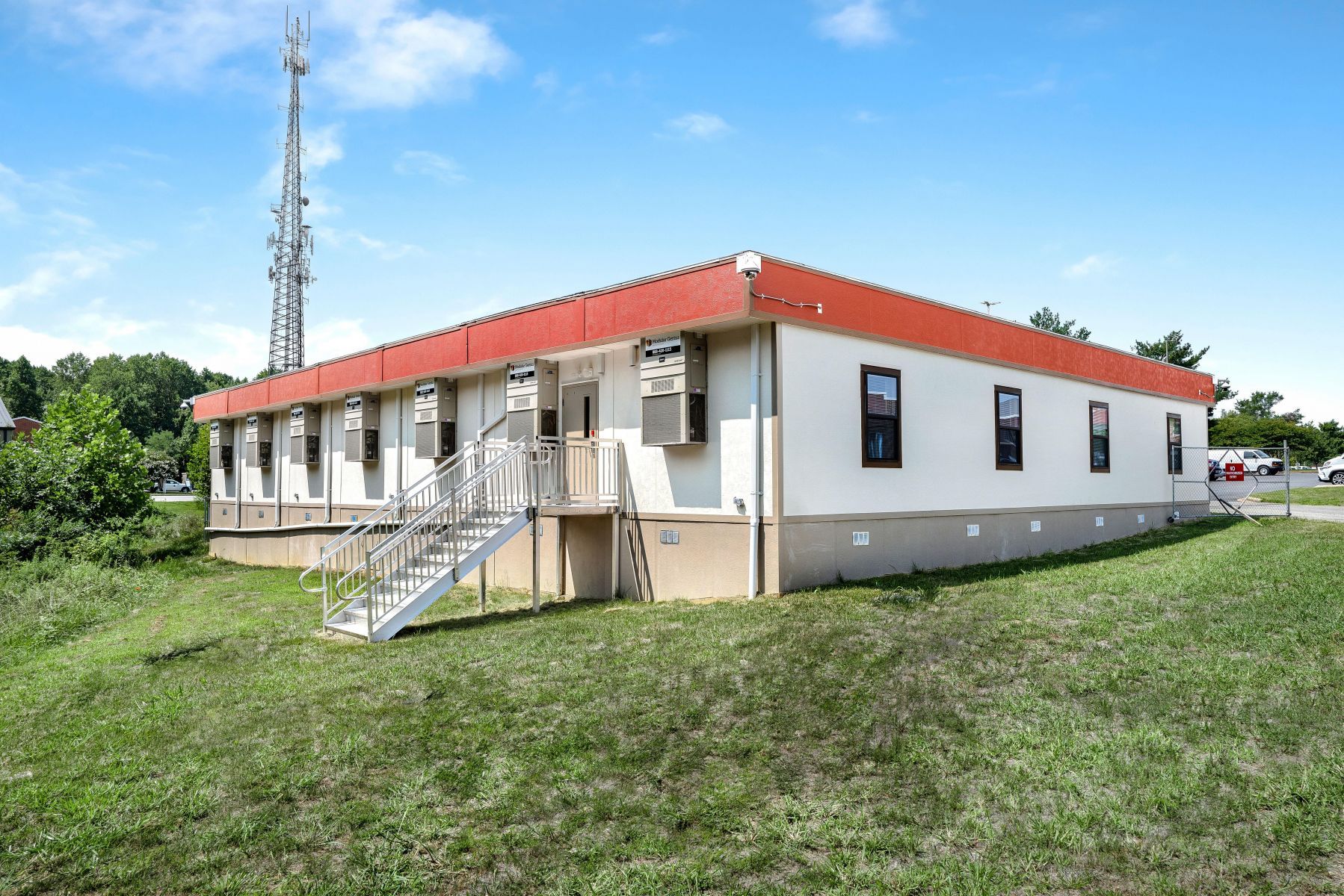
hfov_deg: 76.1
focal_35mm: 23
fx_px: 859
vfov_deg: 55.1
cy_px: 448
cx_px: 672
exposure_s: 1/500
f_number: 7.1
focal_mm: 23
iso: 320
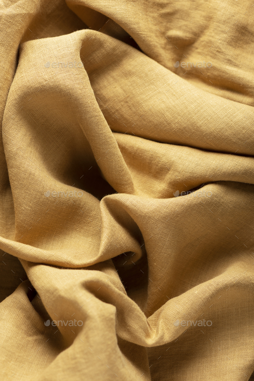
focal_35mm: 105
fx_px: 1110
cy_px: 190
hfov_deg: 13.1
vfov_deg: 19.5
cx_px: 127
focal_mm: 105
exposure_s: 1/160
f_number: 5.6
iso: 100
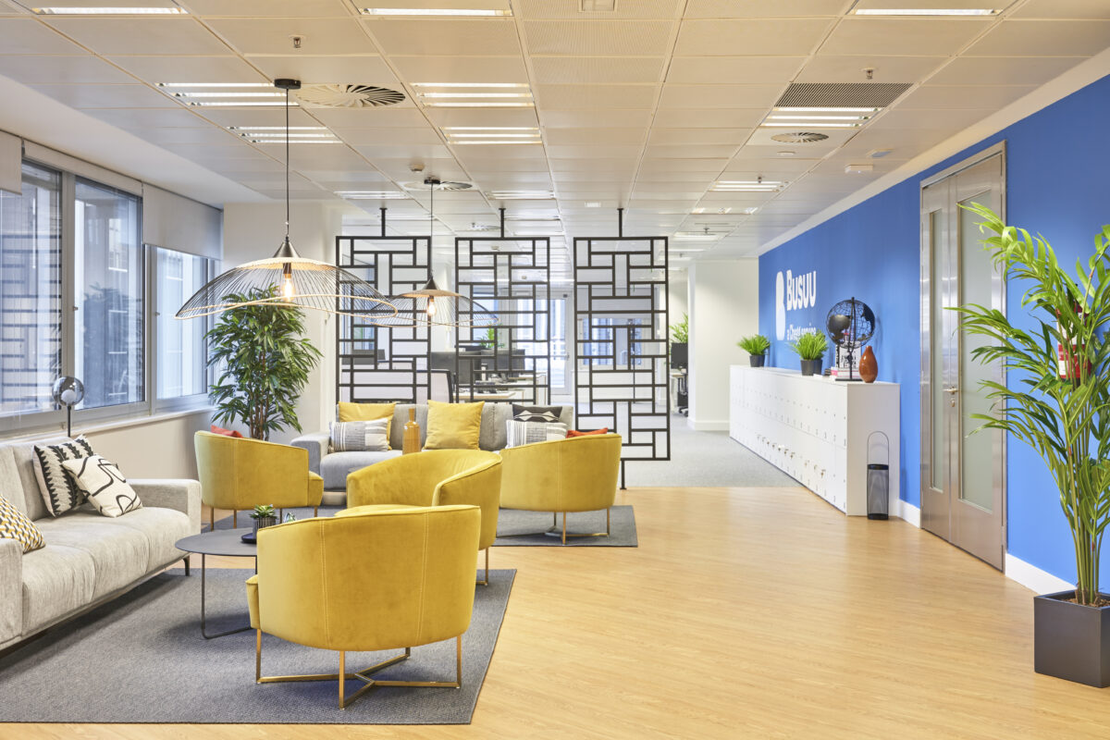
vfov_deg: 34.2
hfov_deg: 49.6
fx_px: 1202
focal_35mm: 39
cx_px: 555
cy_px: 370
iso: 100
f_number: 11
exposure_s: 1
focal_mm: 39
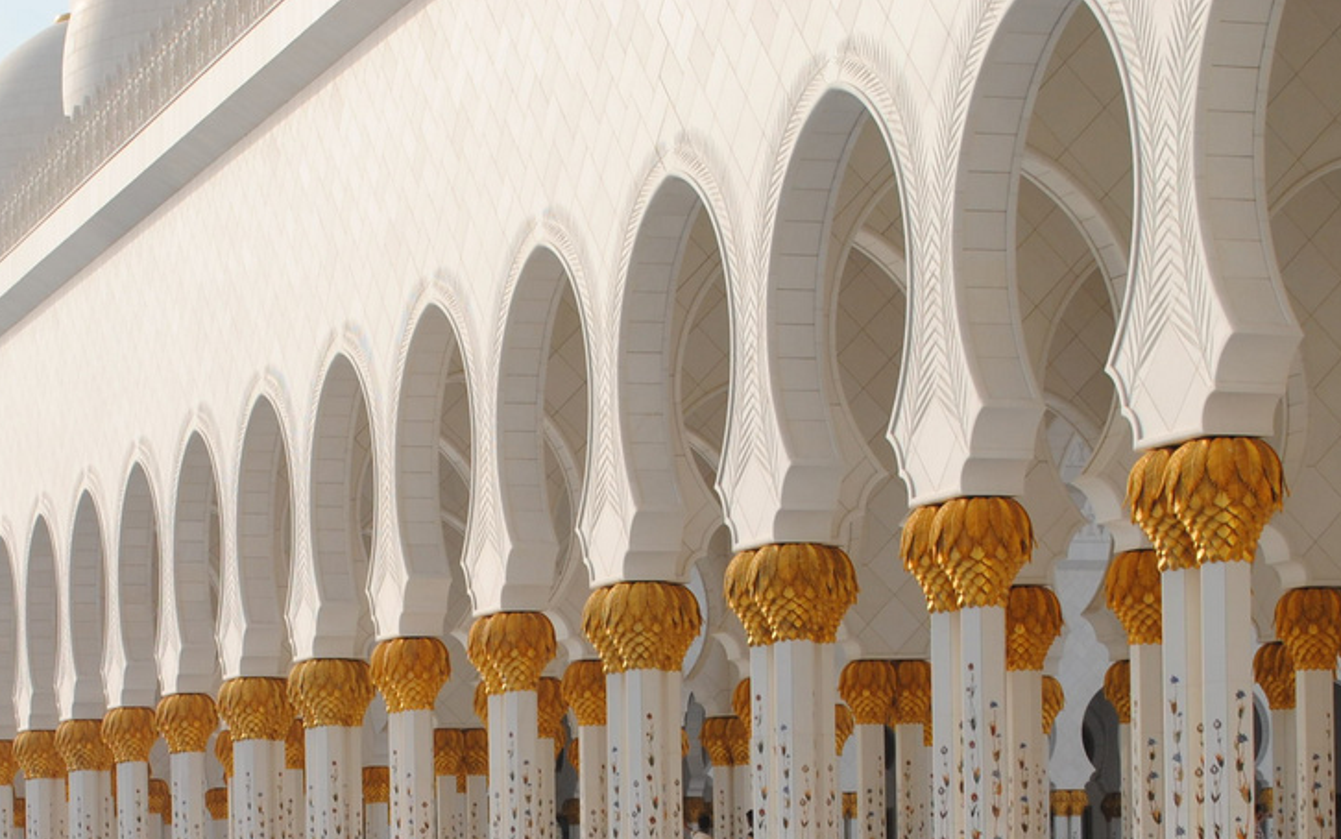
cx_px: 472
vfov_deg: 12.6
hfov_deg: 20.3
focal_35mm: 102
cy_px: 963
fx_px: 3728
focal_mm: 30
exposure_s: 1/320
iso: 100
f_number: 8
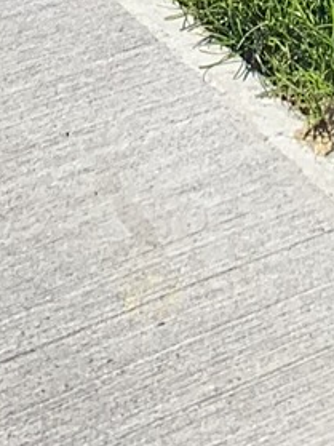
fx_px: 2459
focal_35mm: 191
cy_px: -1159
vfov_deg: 7.9
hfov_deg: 7.8
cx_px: 251
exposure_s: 1/1880
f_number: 1.8
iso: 25
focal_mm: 4.25
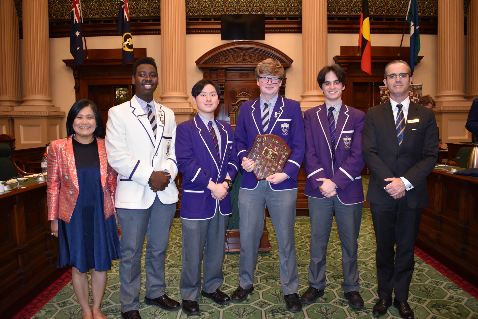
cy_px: 160
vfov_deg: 43.6
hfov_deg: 61.9
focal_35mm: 30
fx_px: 398
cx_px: 239
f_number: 3.5
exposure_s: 1/60
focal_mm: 20
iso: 1000
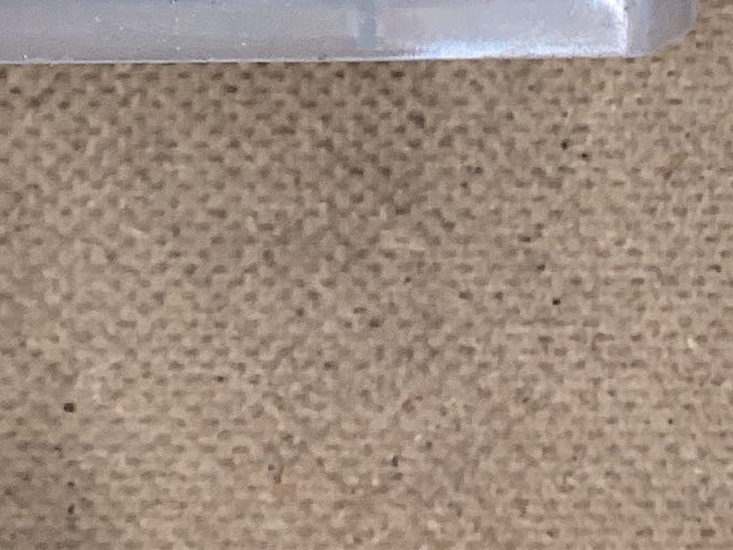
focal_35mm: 156
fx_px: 3303
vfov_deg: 7.7
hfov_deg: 12.2
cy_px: -1351
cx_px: -310
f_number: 1.8
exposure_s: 1/86
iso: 100
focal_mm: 4.25
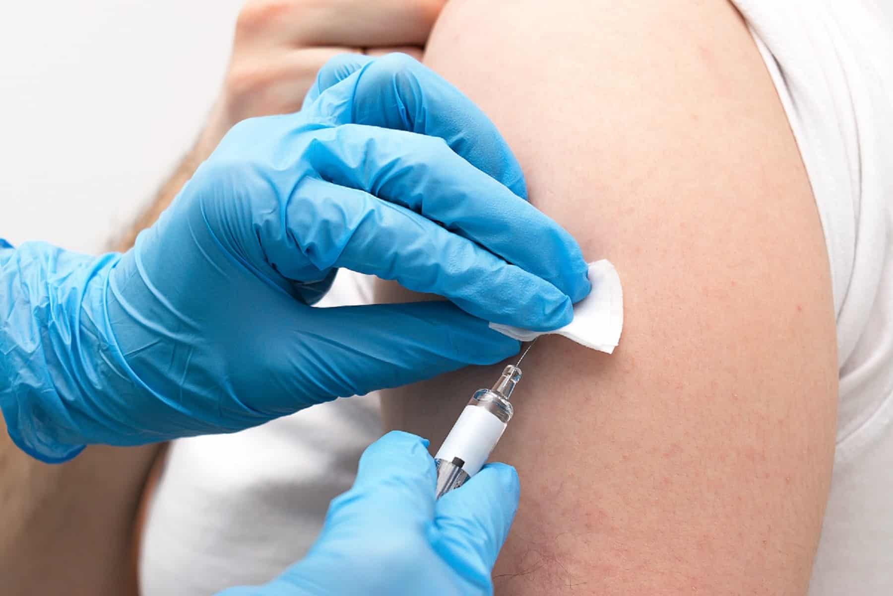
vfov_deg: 18.9
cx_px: 446
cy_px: 298
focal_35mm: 72
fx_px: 1786
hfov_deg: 28.1
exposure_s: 1/100
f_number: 5.3
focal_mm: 48
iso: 125
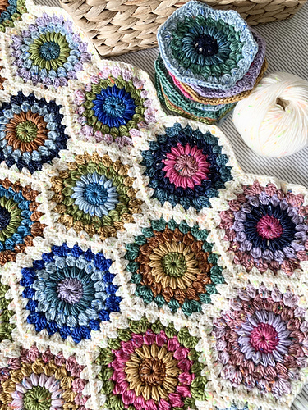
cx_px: 154
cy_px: 205
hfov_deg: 53.1
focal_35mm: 26
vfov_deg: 67.3
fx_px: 308
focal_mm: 4.25
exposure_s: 1/105
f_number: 1.8
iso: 100
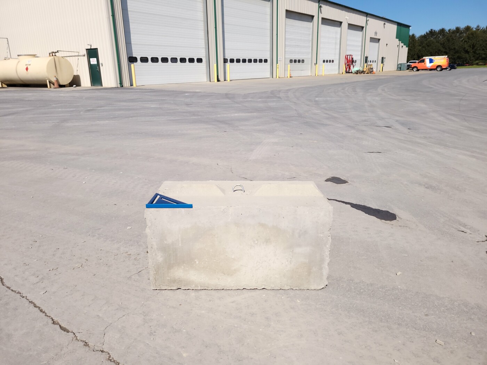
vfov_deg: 53.1
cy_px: 182
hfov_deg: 67.3
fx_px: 366
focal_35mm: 26
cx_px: 244
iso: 50
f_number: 1.8
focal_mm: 5.4
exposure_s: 1/3000
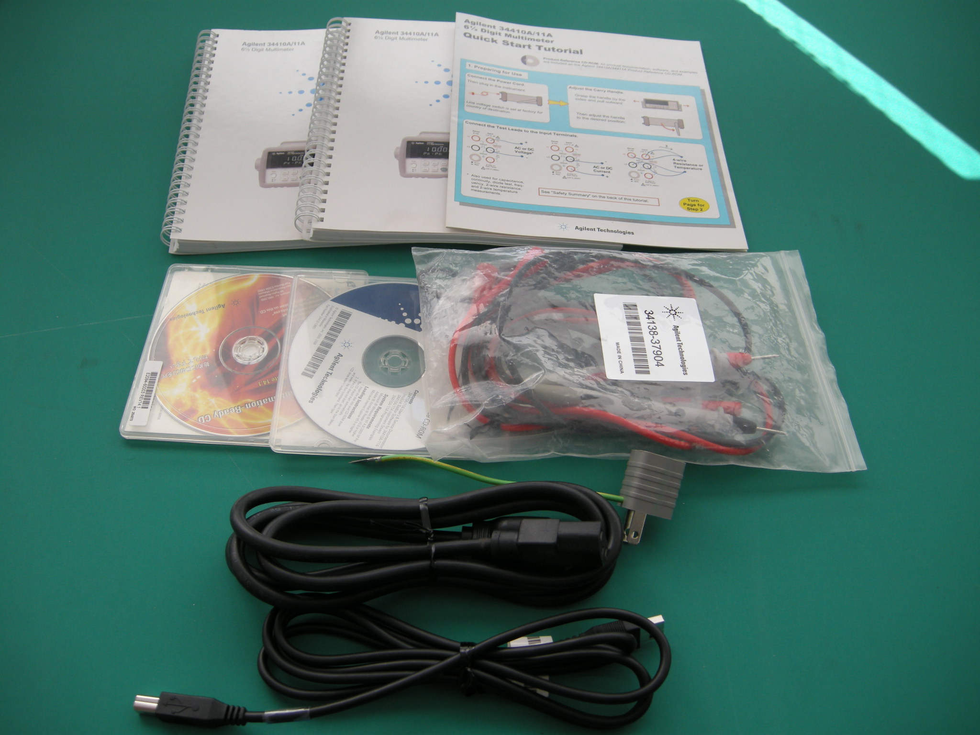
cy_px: 368
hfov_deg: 52.6
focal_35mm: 35
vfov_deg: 40.7
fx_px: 991
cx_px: 490
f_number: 2.7
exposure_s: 1/222
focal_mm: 7.5
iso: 64
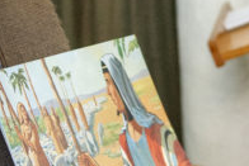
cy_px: -35
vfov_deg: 7.5
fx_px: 1259
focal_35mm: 182
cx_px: 149
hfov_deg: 11.3
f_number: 4
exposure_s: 1/80
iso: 800
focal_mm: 31
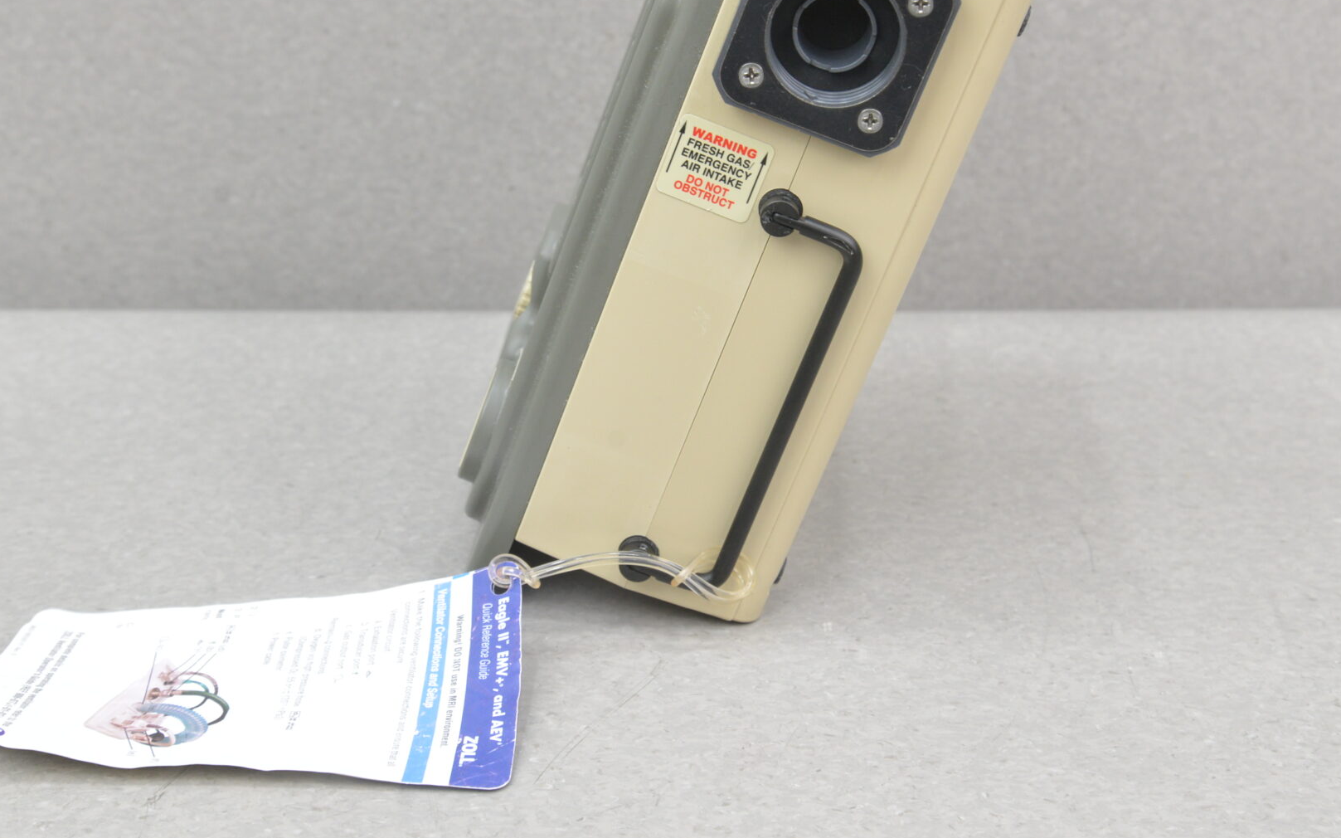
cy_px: 289
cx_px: 672
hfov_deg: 33.0
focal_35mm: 62
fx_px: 2265
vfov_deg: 20.9
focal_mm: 48
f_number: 6.3
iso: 1600
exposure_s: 1/60
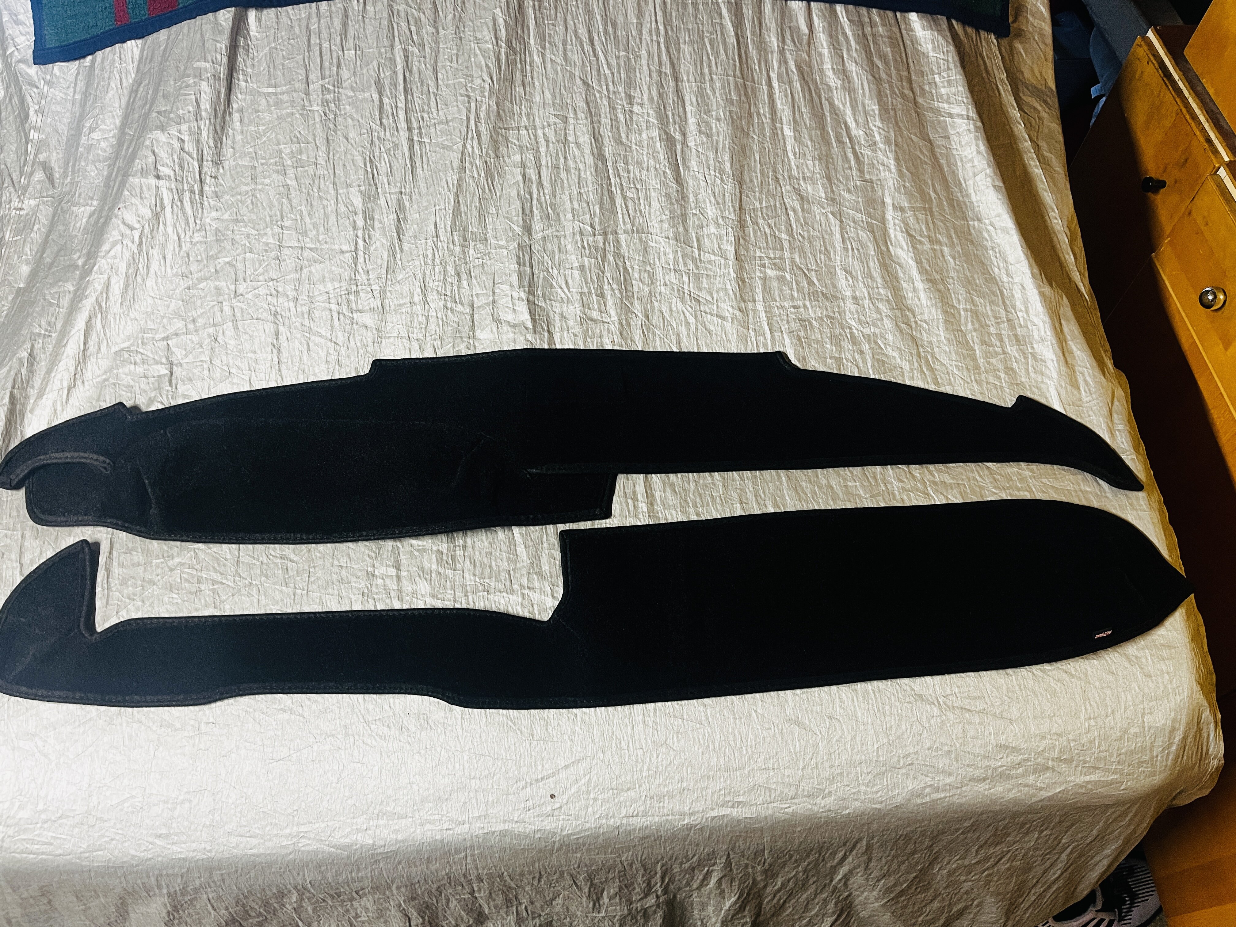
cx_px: 618
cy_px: 464
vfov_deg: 53.1
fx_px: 928
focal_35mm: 26
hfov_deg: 67.3
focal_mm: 5.1
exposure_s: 1/60
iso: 160
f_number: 1.6
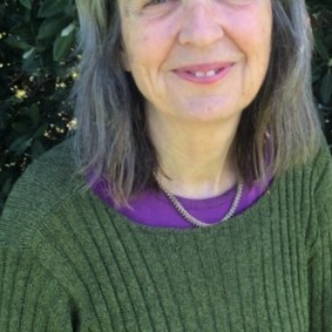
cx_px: 170
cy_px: 87
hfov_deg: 31.6
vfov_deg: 31.1
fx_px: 586
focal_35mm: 54
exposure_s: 1/225
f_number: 2.2
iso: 32
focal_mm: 4.15
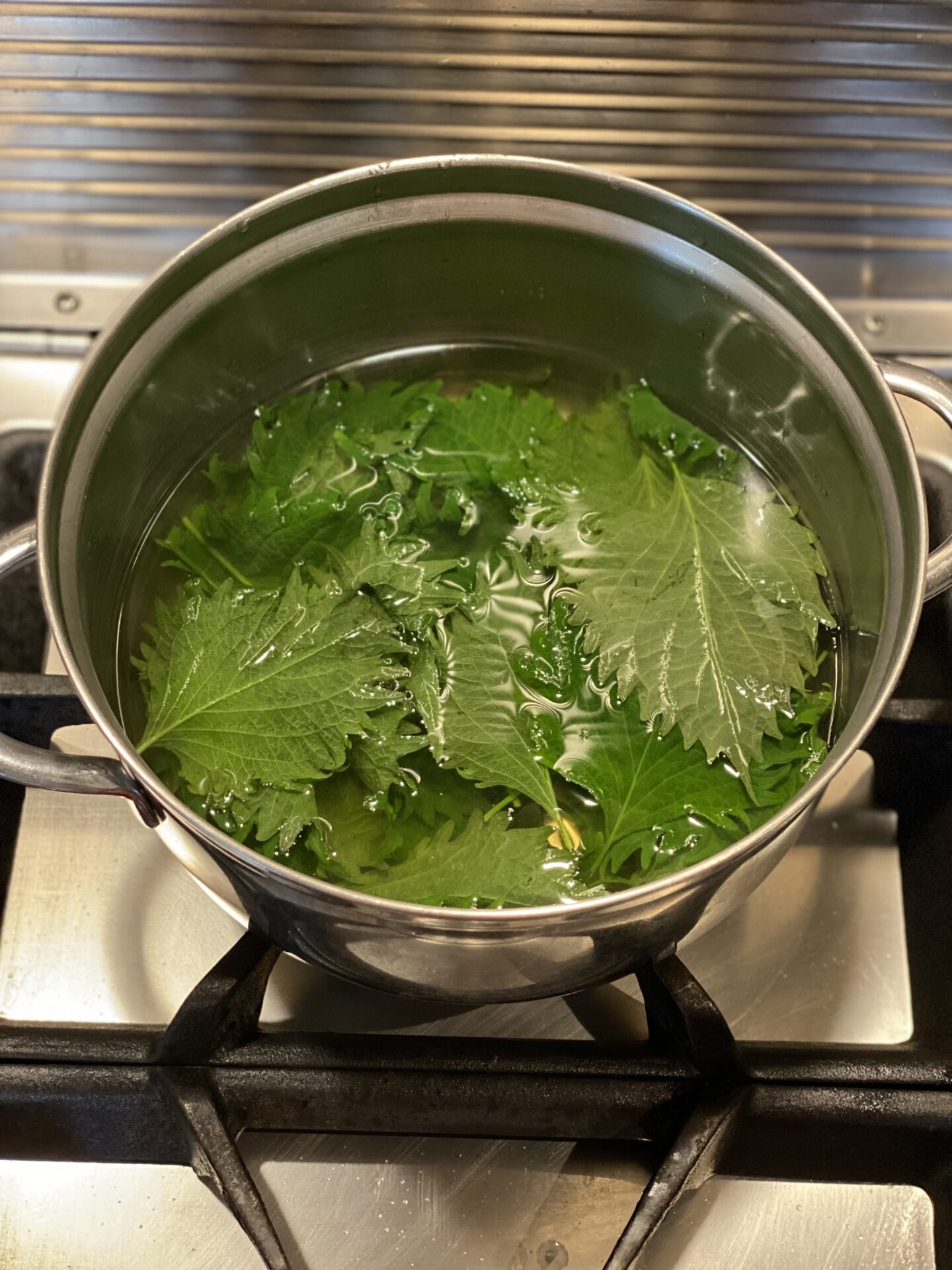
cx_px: 476
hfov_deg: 28.0
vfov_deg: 36.8
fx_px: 1907
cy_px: 635
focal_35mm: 52
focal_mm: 6
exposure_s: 1/25
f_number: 2
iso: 400
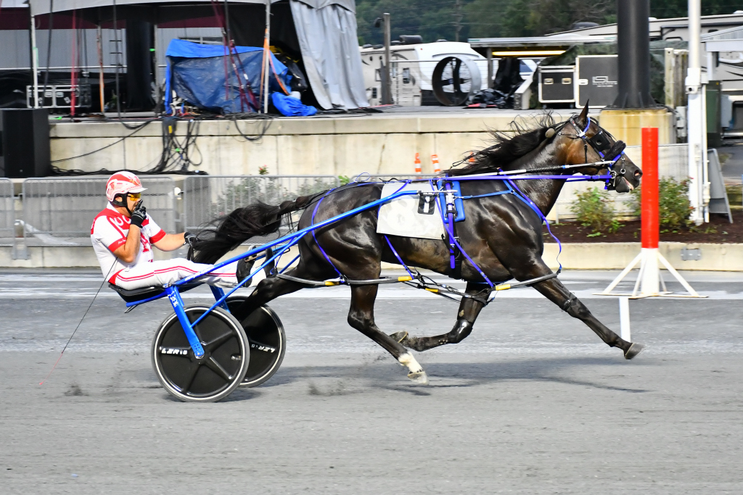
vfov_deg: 16.3
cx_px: 372
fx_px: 1734
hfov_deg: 24.2
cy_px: 248
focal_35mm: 84
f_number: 5.6
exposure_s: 1/800
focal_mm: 56
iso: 2500
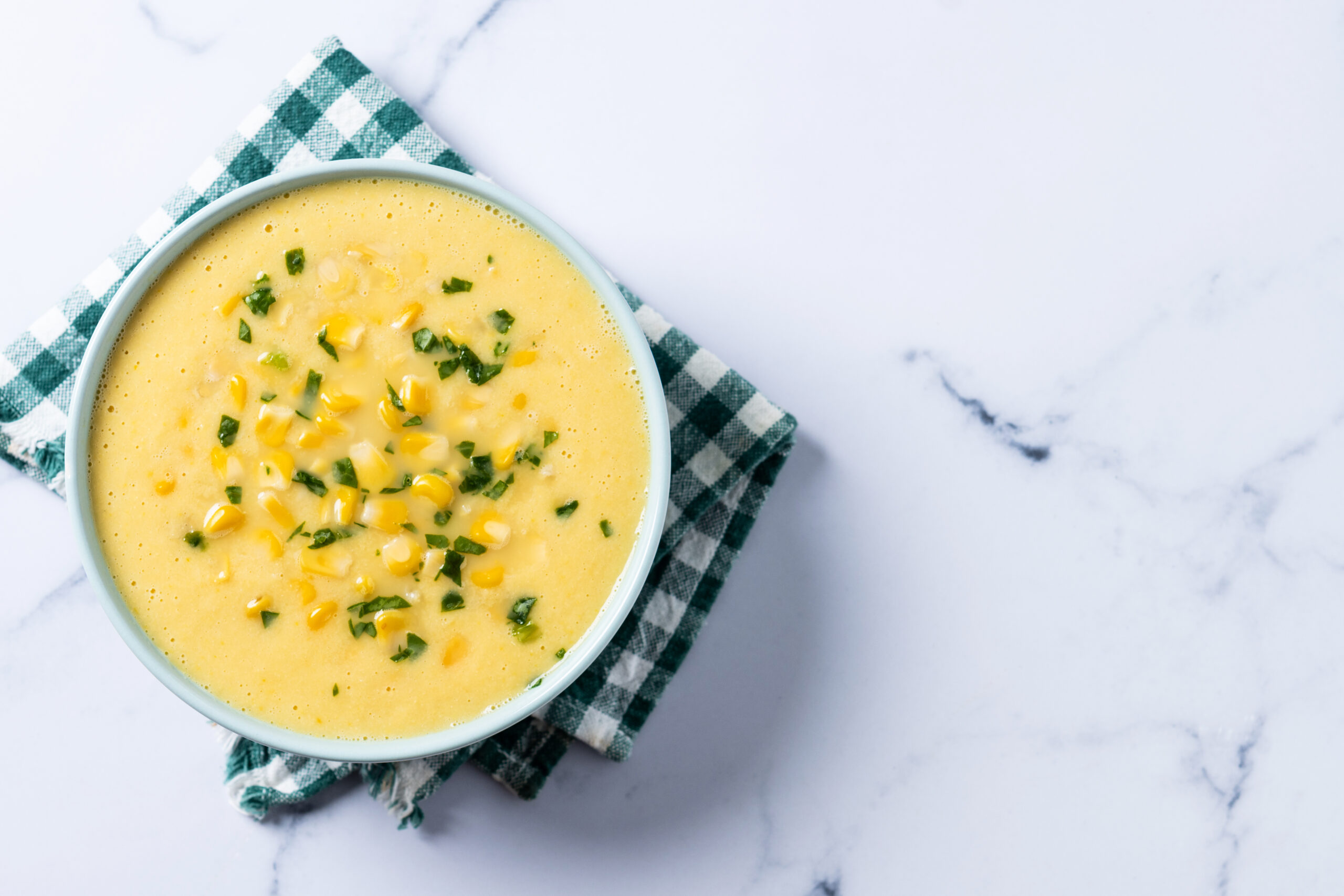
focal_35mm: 90
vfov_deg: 15.2
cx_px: 672
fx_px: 3360
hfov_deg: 22.6
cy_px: 448
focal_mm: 60
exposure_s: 1/200
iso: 100
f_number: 5.6
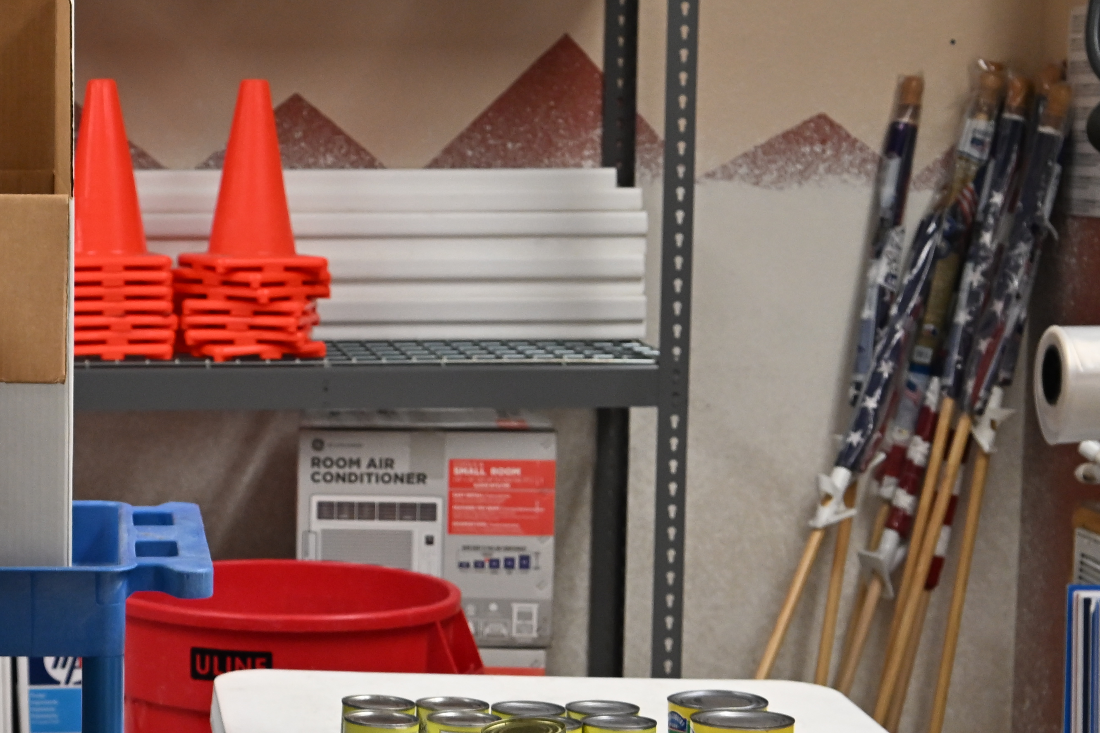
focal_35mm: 100
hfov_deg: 19.9
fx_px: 3055
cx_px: 62
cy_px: 520
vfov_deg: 13.7
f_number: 6
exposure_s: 1/125
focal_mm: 44
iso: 2200
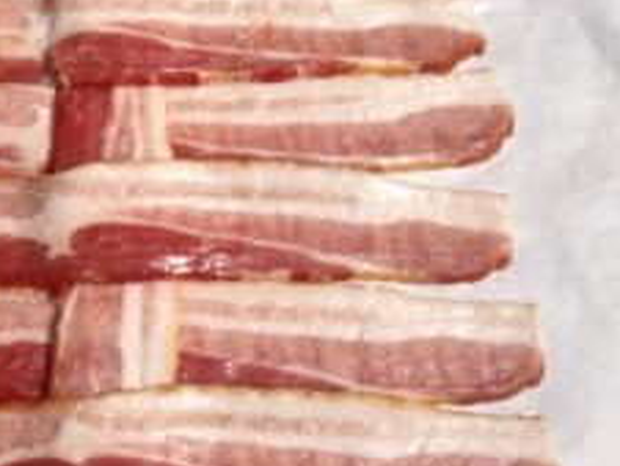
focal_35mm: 70
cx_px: 102
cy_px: 130
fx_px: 1254
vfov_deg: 20.9
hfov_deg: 27.1
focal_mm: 4.28
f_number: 2.4
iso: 50
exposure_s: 1/4608
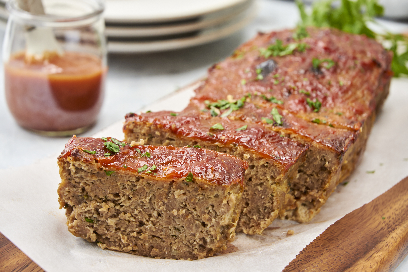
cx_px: 204
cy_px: 136
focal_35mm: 105
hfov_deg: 19.5
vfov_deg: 13.0
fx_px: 1190
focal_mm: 70
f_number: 8
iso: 100
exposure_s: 1/100
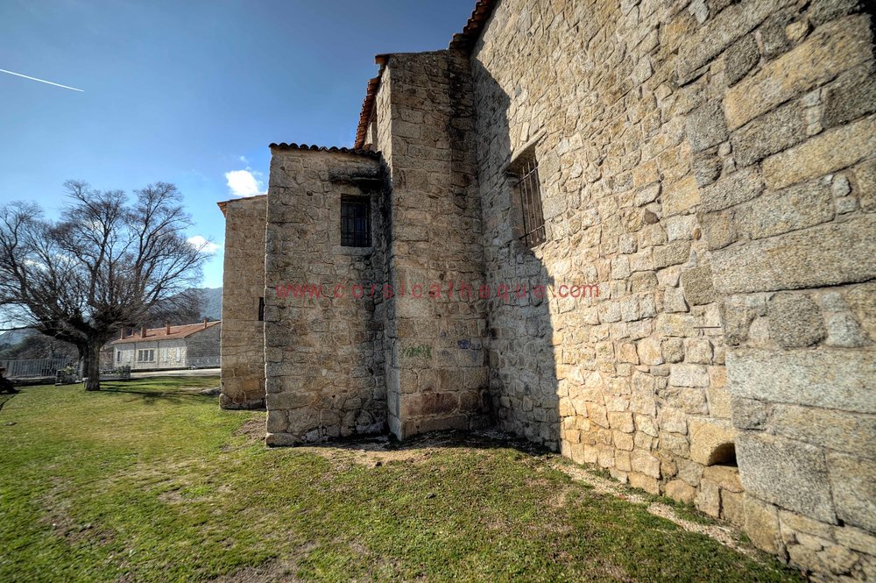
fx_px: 340
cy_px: 292
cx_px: 438
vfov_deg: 81.1
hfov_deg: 104.3
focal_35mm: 14
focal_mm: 14
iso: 200
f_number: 5.6
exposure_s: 1/800
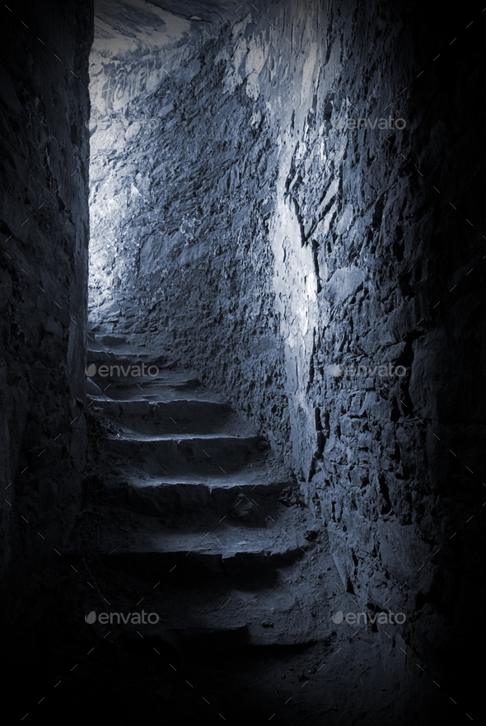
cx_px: 243
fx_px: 515
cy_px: 363
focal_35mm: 26
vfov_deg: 70.4
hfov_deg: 50.5
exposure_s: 8
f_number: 16
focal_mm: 17
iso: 100
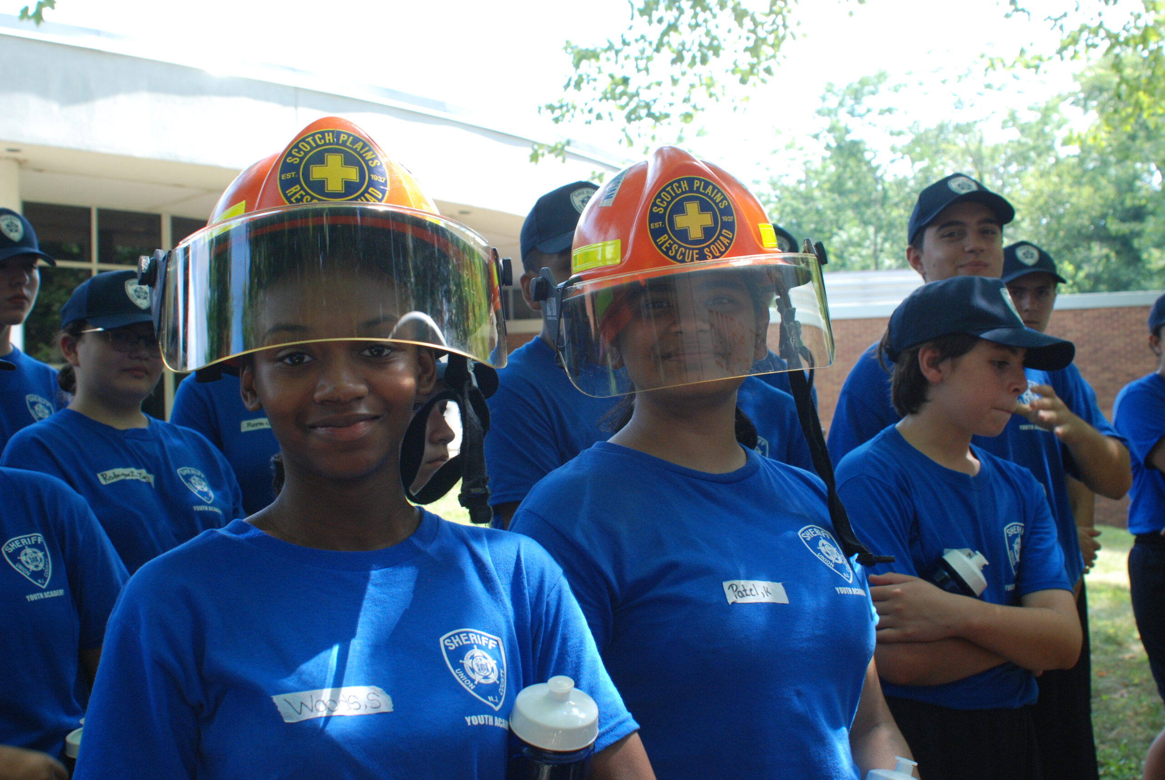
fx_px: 1507
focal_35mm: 46
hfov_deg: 42.3
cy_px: 390
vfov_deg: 29.0
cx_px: 582
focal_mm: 31
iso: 500
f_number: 6.3
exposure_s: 1/160
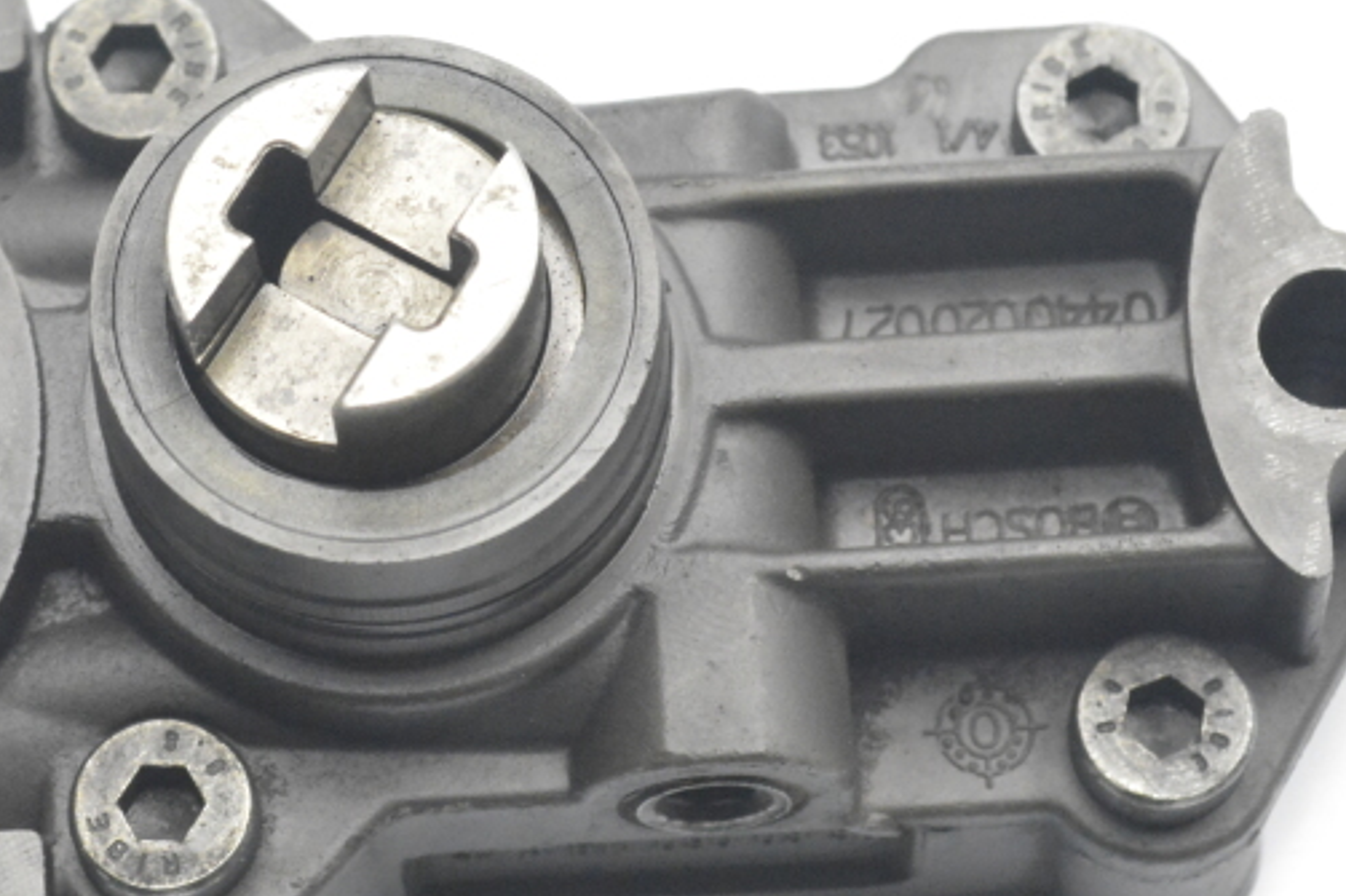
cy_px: 431
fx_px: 6280
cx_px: 420
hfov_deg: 12.2
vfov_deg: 8.2
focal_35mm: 168
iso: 6400
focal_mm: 55
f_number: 10
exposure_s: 1/250
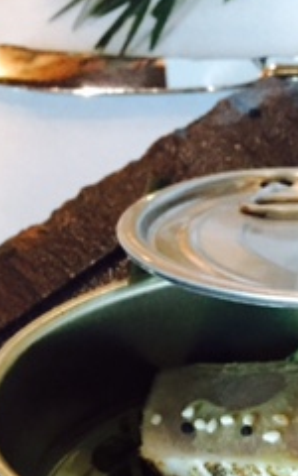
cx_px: 322
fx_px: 1066
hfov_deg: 15.5
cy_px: 621
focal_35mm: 82
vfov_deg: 22.5
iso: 500
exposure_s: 1/15
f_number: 2.2
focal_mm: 4.15
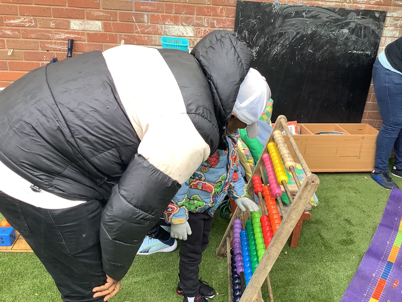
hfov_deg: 52.6
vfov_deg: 40.6
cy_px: 170
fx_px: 406
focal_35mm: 35
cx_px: 215
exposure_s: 1/50
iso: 50
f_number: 2.4
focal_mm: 3.3
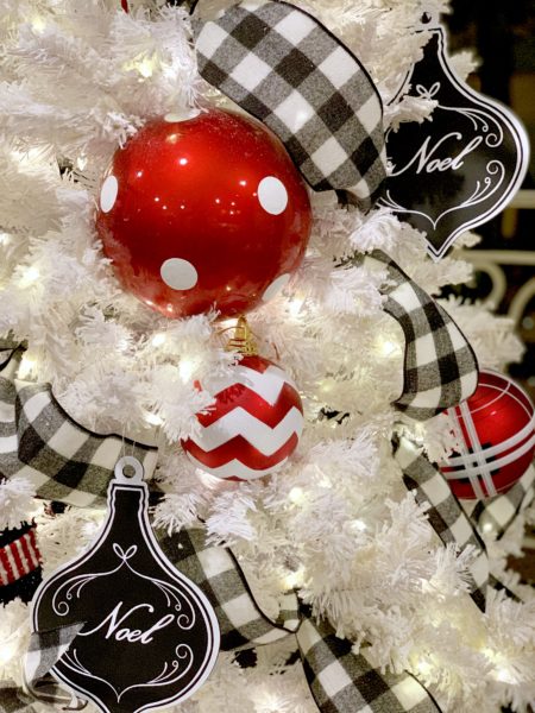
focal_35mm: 52
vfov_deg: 36.8
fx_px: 1072
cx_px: 268
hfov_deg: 28.0
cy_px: 356
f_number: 2.4
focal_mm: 6
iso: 250
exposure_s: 1/60
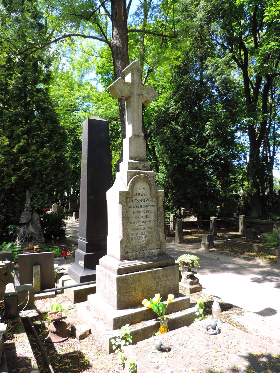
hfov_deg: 56.8
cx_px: 140
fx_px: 259
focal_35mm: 24
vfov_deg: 71.6
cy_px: 186
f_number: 3
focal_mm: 4.3
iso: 80
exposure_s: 1/200
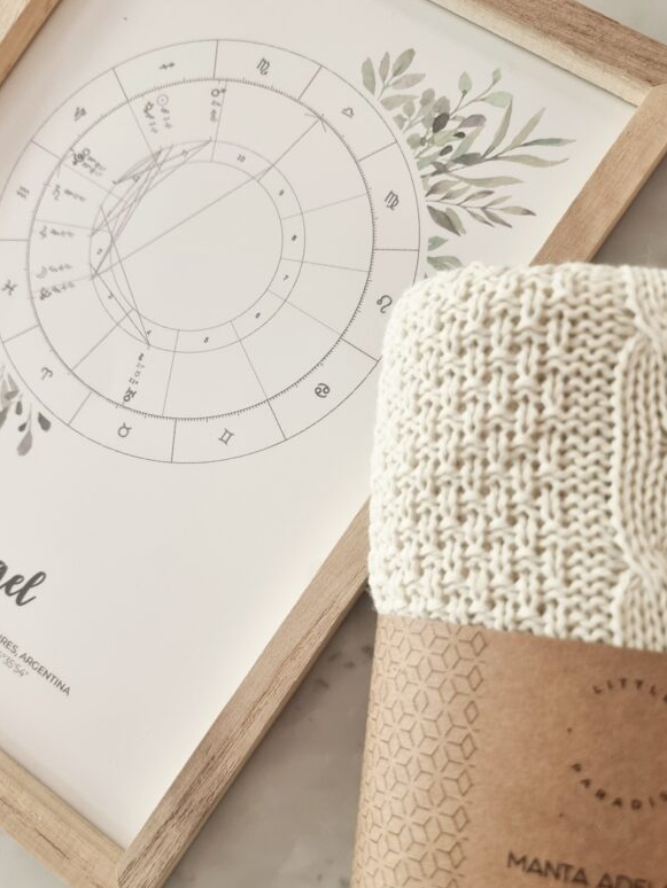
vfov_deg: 58.2
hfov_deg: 45.3
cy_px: 488
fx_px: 796
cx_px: 281
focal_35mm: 31
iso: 250
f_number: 1.8
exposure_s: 1/120
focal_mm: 6.7
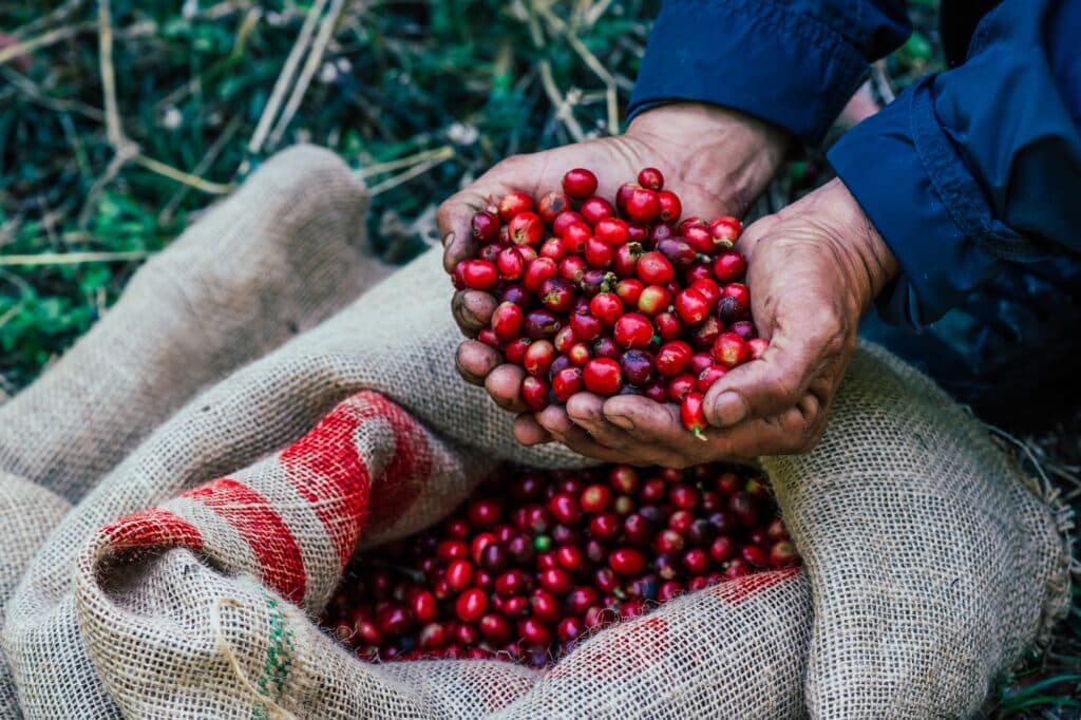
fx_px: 3152
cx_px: 540
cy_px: 360
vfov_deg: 13.0
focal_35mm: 105
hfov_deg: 19.5
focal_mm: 105
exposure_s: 1/100
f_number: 8
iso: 640
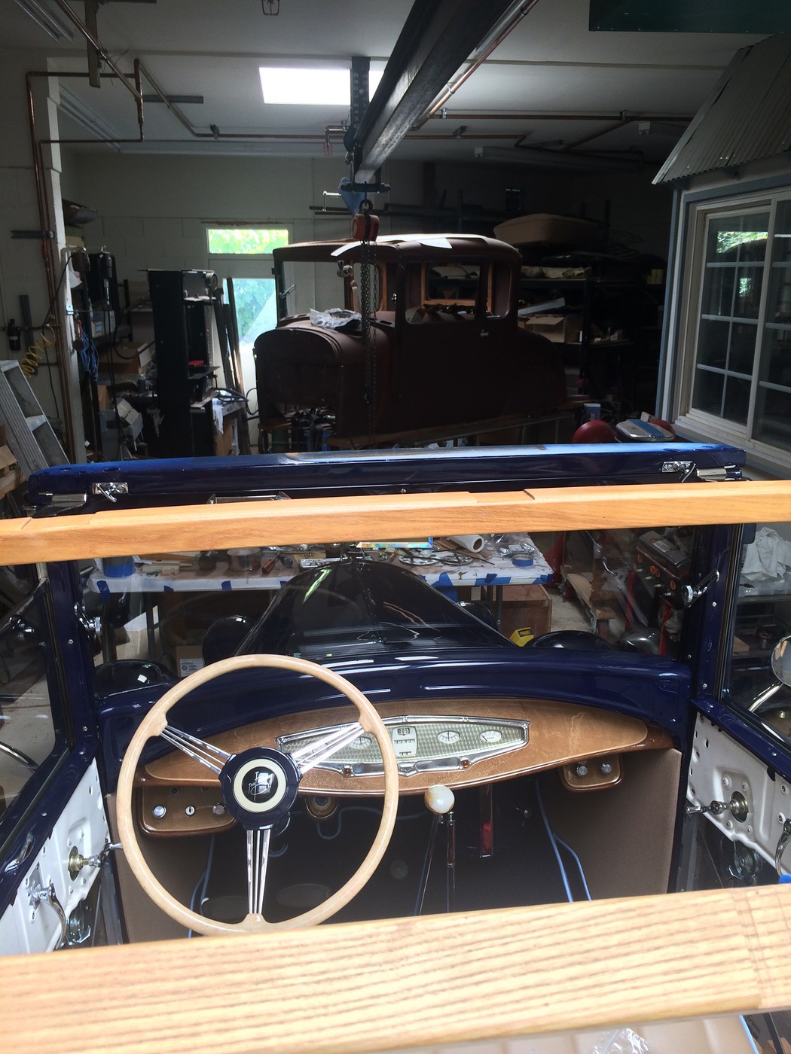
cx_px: 396
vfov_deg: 61.7
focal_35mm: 29
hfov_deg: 48.2
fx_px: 884
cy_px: 527
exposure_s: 1/40
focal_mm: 4.15
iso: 40
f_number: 2.2
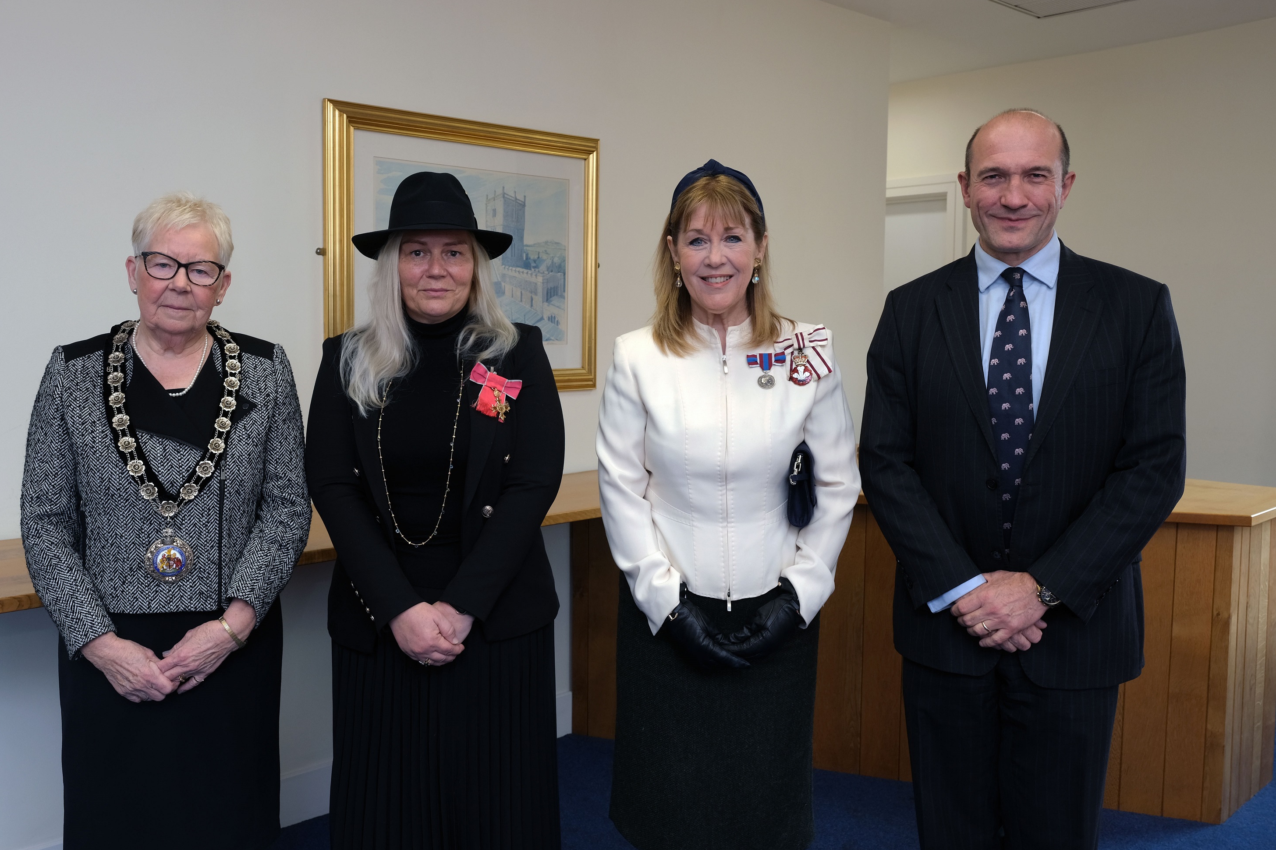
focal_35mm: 30
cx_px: 602
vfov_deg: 43.6
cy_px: 397
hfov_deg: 61.9
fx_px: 1063
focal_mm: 18.7
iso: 400
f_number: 5.6
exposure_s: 1/60
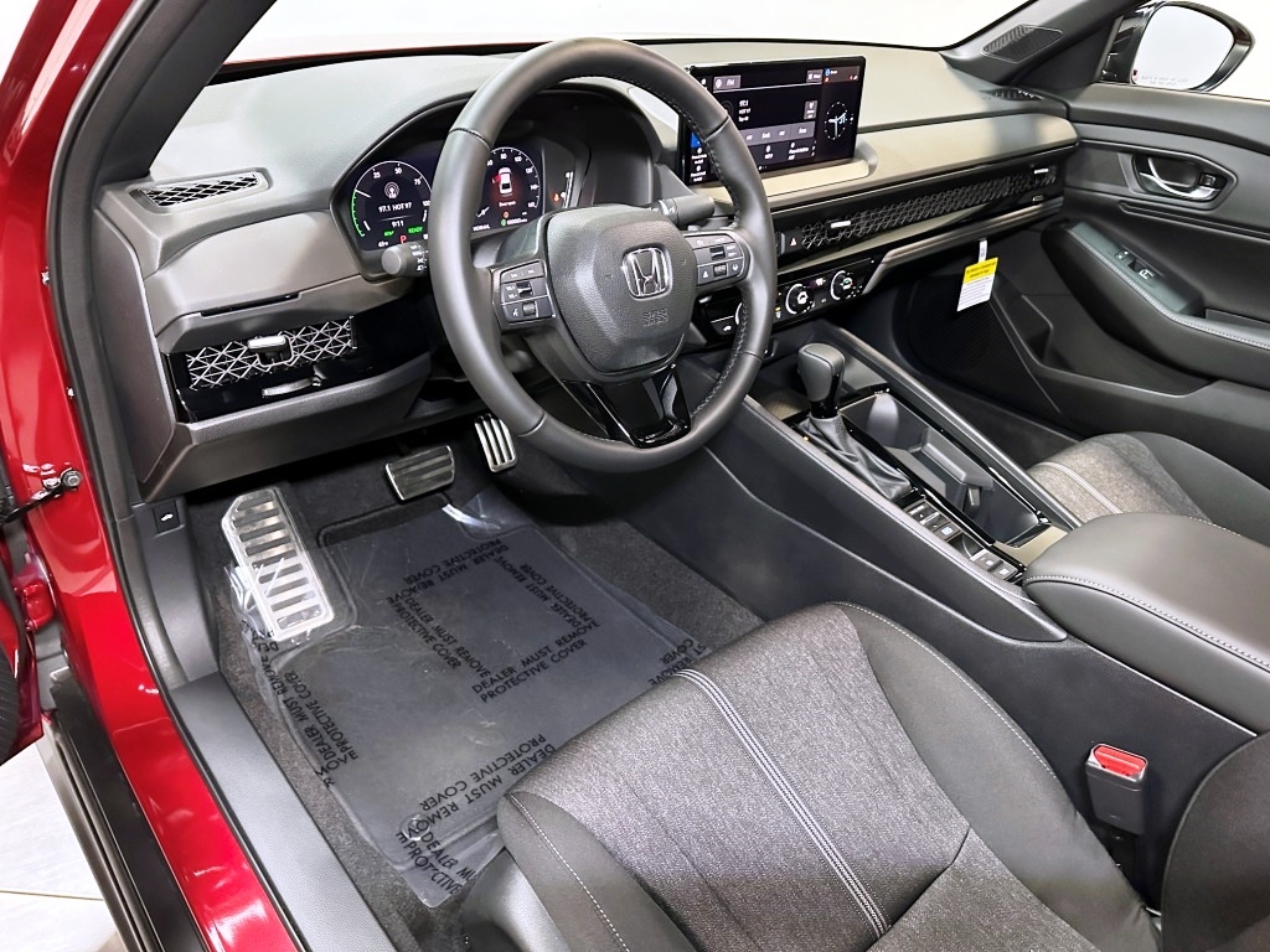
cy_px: 476
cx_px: 635
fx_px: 881
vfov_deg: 56.8
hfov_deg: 71.6
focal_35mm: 24
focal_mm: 6.86
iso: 1000
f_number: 1.78
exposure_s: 1/30
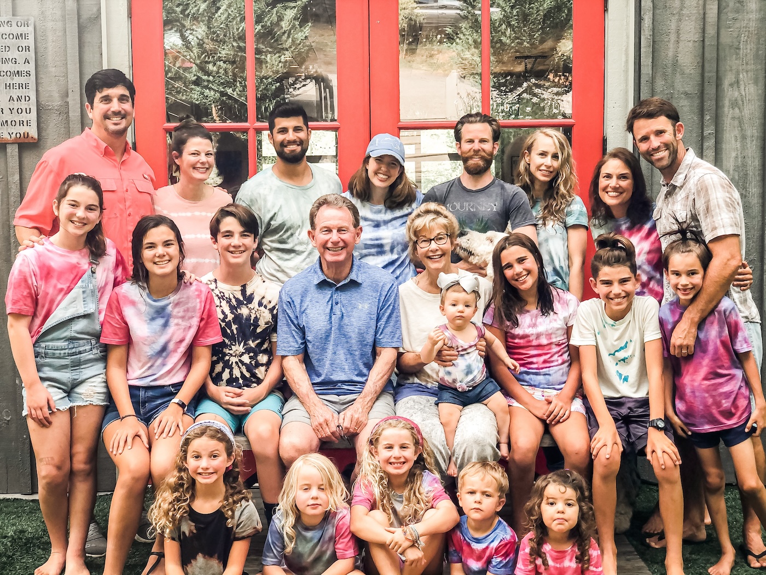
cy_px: 288
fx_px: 1151
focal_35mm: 52
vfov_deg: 28.0
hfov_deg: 36.8
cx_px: 383
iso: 25
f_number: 2.4
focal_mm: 6
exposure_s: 1/60
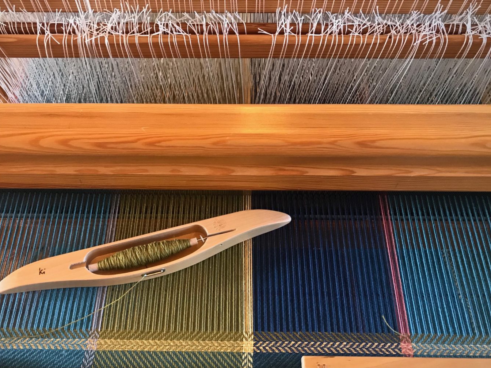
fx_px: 454
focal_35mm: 32
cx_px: 224
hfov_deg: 56.7
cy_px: 200
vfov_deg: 44.1
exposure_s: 1/15
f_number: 1.8
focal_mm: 3.99
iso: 64
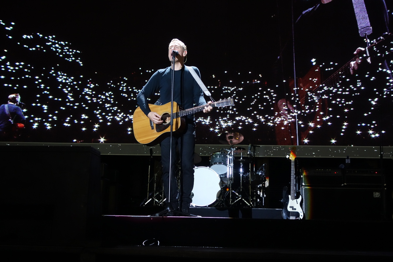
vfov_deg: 27.0
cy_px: 131
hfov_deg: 39.6
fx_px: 546
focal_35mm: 50
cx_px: 196
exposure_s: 1/25
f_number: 3.2
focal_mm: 18.45
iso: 800
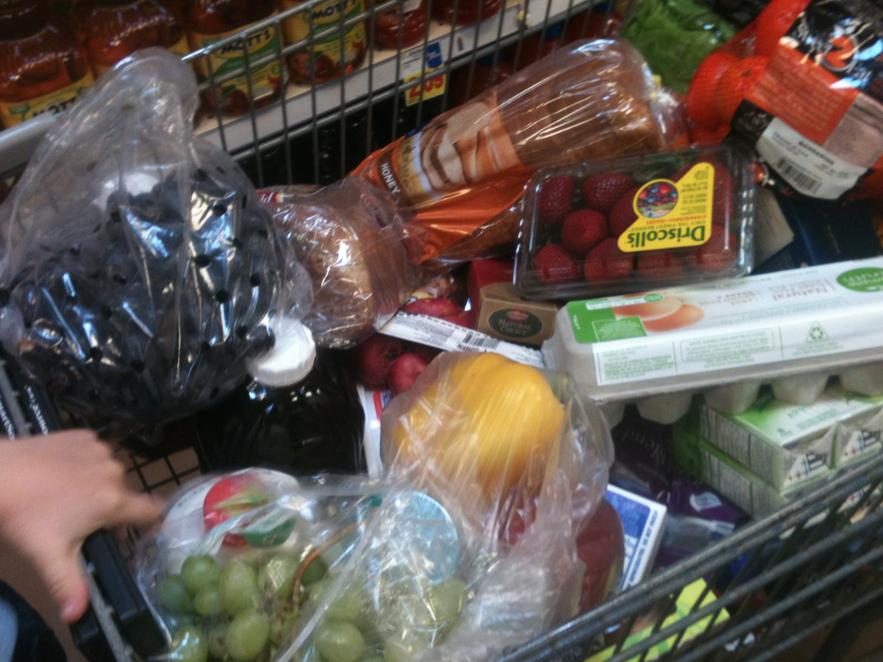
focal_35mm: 38
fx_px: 969
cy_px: 323
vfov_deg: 37.7
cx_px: 464
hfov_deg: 49.0
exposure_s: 1/24
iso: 80
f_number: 2.8
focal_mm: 3.85
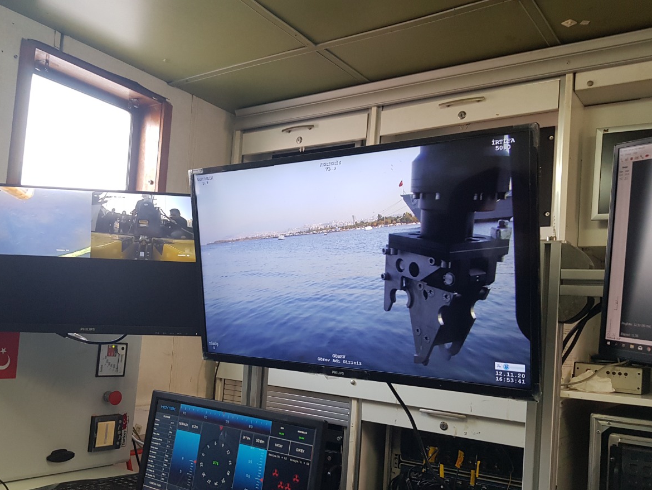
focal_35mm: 32
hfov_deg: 56.4
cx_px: 262
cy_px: 300
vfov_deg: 43.9
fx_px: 603
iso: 125
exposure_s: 1/50
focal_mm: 4.3
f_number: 1.7
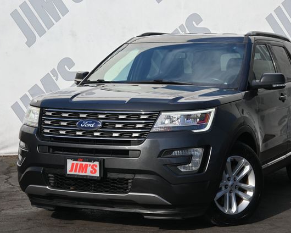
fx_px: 732
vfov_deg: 18.1
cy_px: 116
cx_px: 167
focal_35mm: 85
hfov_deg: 22.5
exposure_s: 1/250
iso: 140
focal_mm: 50
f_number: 6.3
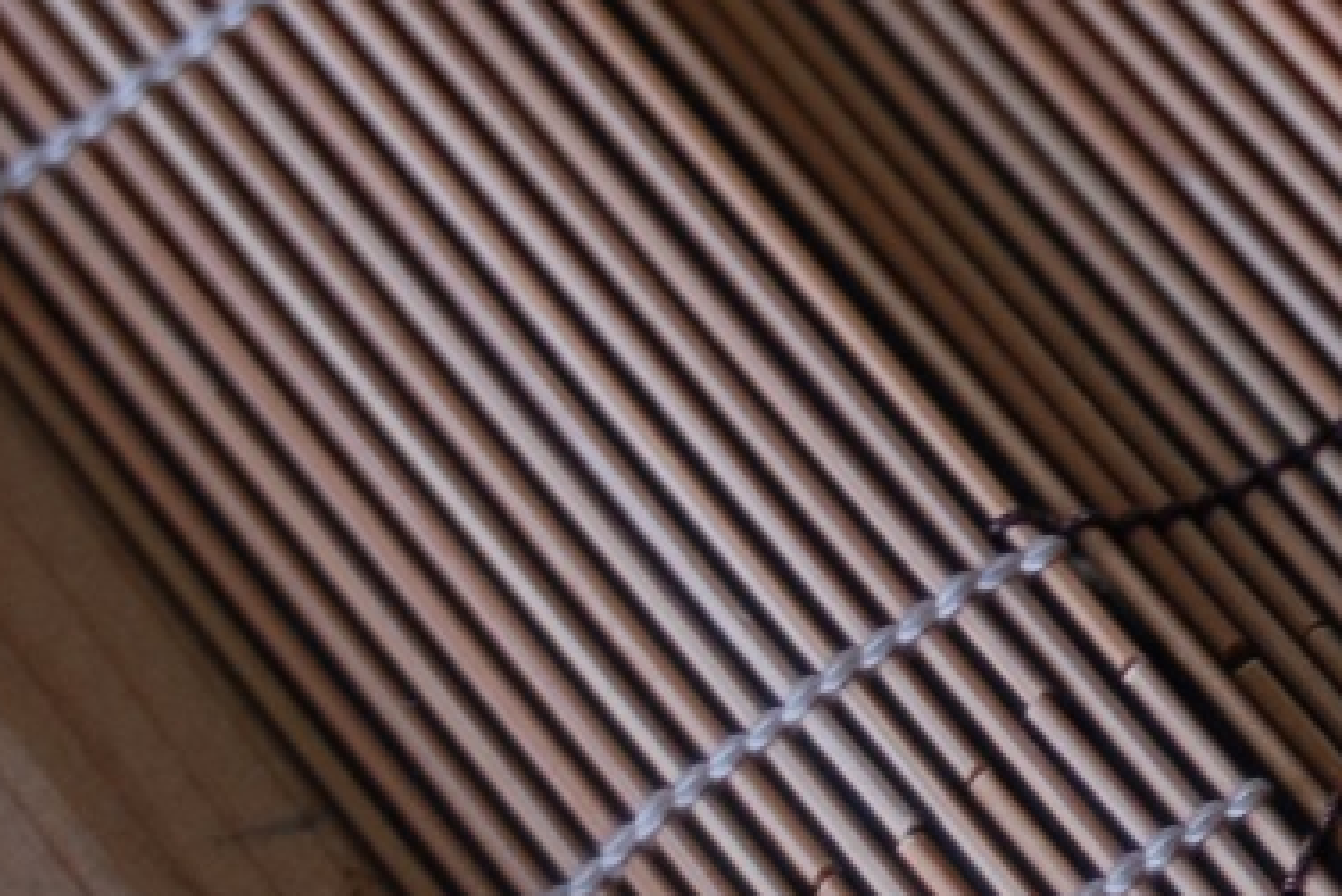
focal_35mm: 271
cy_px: 7
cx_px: 3294
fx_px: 10090
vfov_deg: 5.1
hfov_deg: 7.1
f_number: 4.5
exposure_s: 1/25
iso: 100
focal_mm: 35
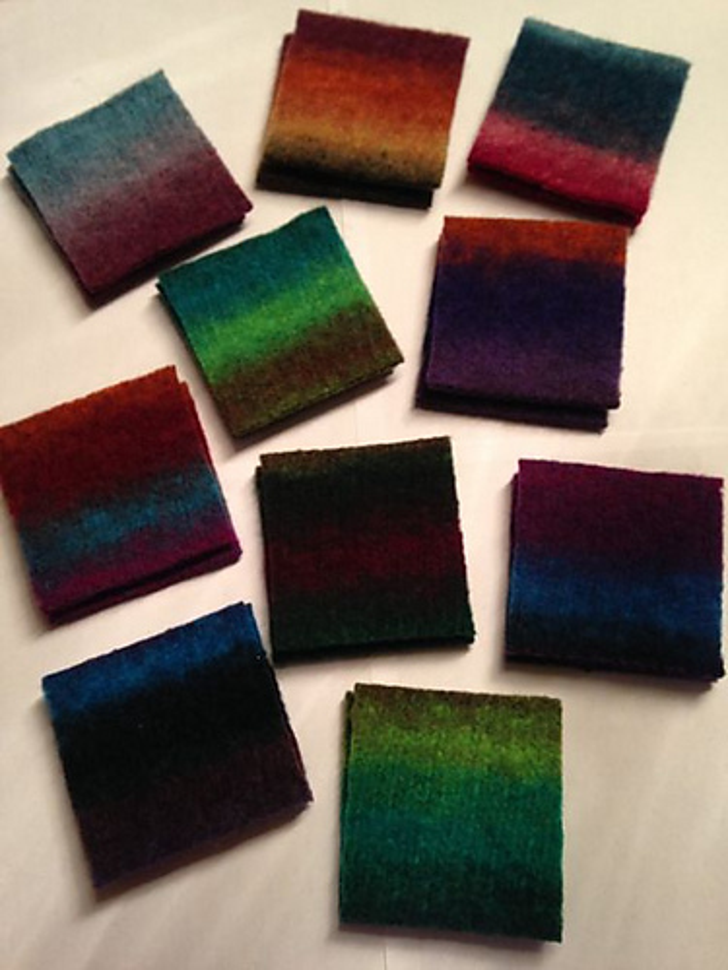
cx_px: 364
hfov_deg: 42.9
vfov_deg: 55.4
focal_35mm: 33
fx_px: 925
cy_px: 485
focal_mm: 4.12
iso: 80
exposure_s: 1/20
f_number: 2.4
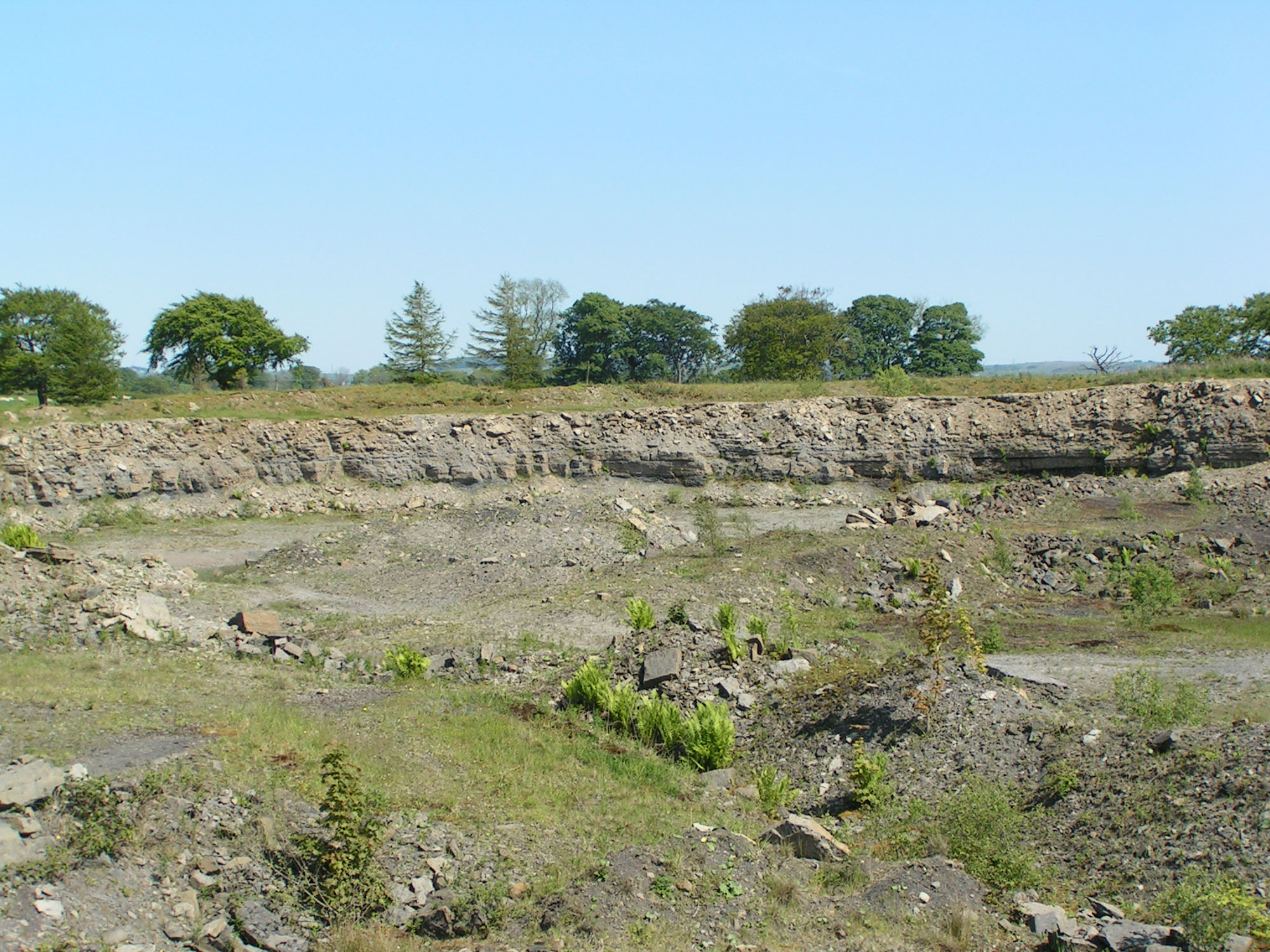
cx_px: 635
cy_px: 476
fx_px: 2311
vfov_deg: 23.3
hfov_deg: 30.7
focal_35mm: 63
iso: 50
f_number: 5
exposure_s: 1/400
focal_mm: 9.7
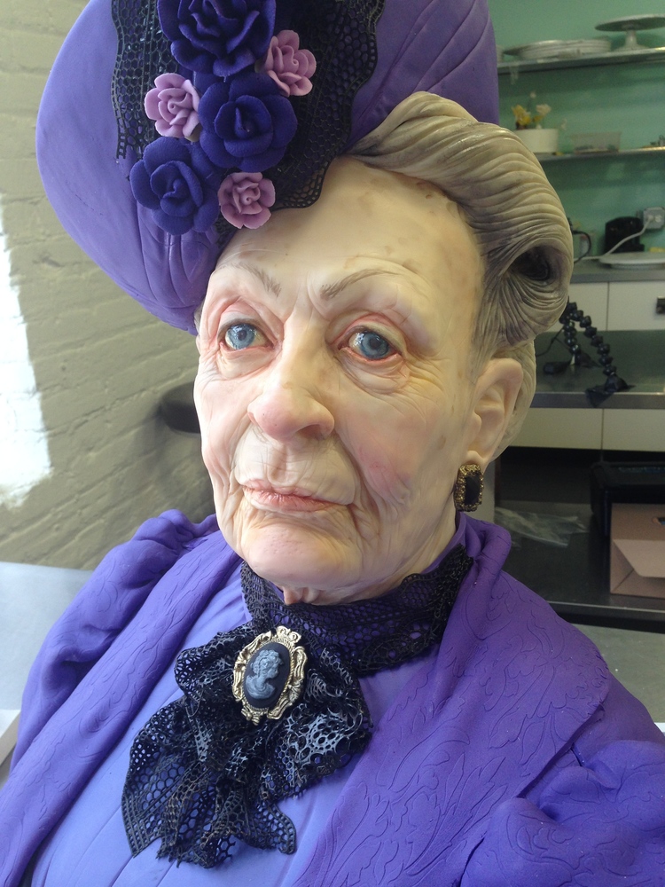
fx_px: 845
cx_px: 332
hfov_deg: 42.9
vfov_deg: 55.4
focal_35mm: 33
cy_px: 444
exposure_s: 1/60
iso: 64
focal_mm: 4.12
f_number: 2.4
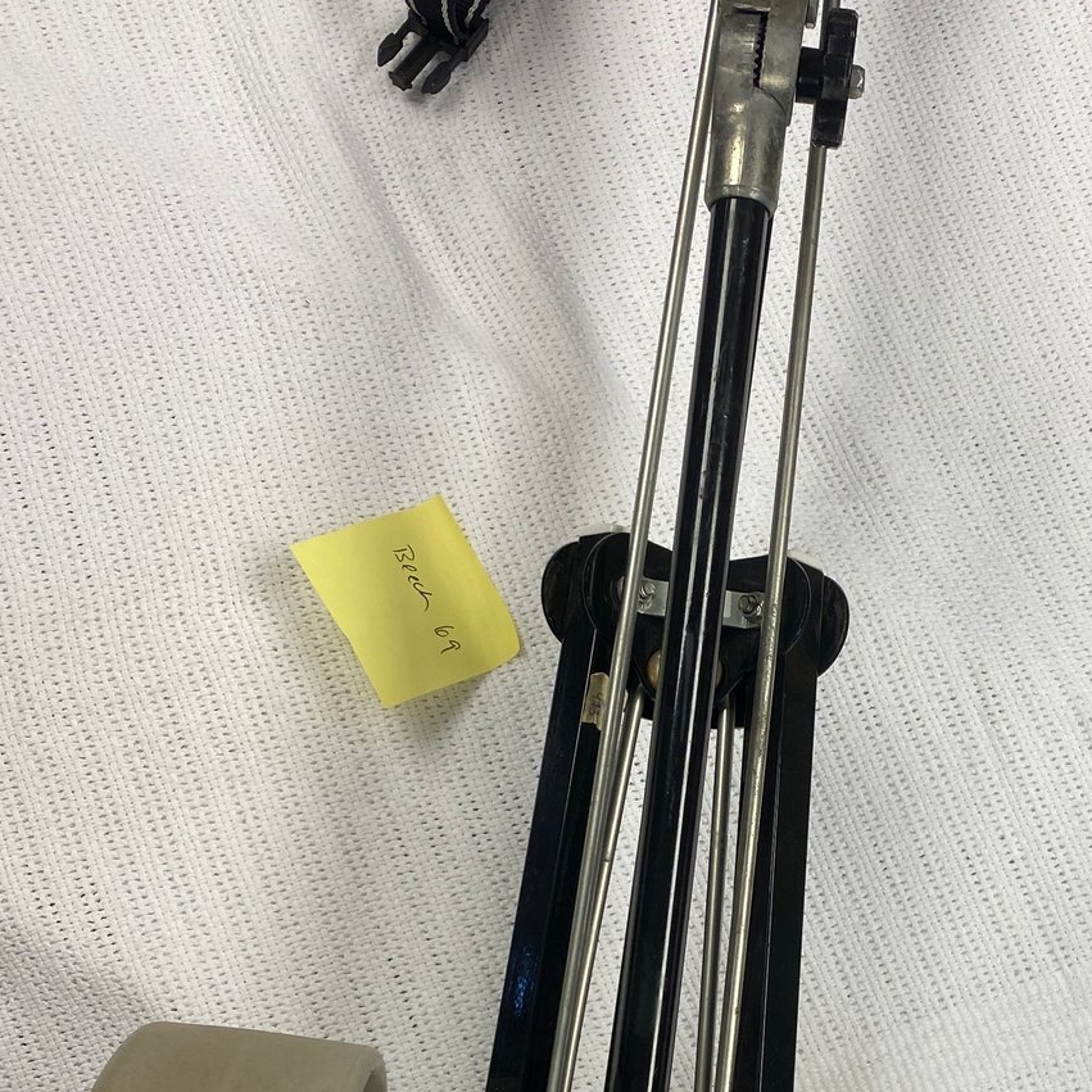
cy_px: 903
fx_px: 1927
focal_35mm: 54
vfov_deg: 30.7
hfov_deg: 31.4
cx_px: 729
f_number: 1.8
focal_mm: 4.25
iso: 50
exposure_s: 1/120
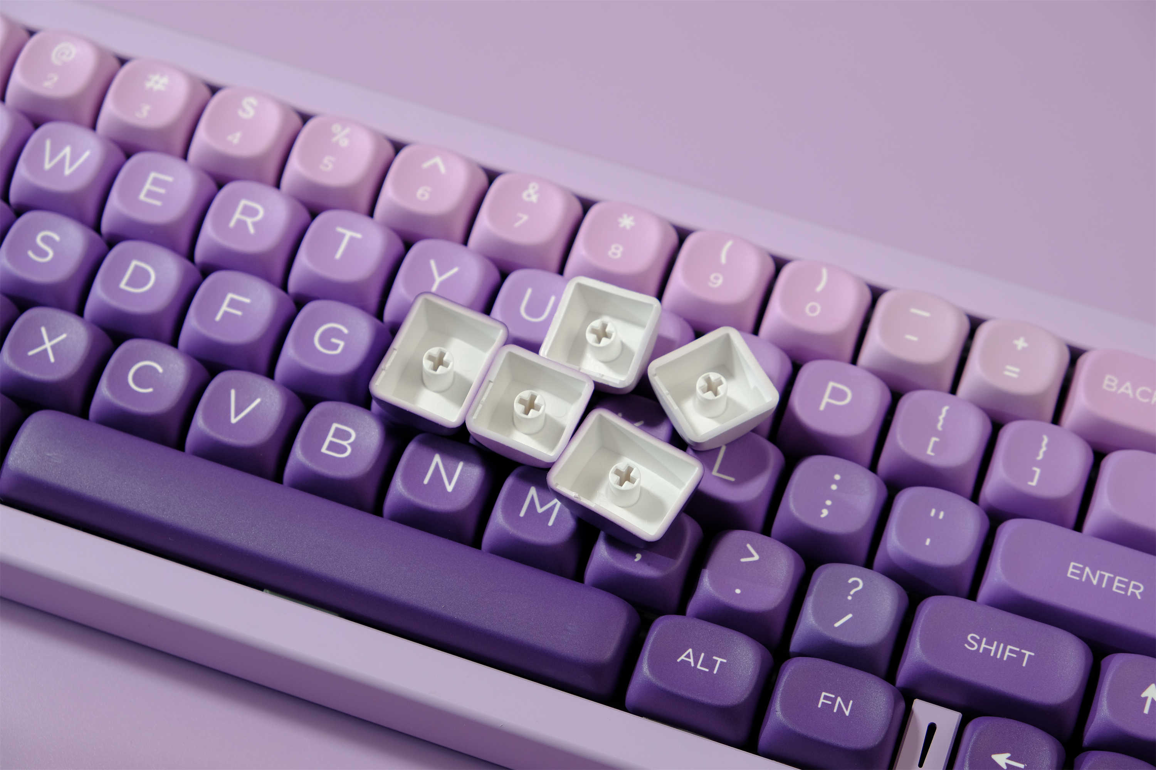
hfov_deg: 24.5
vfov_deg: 16.5
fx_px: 2665
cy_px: 385
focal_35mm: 83
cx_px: 578
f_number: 6.4
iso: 400
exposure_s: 1/60
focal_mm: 55
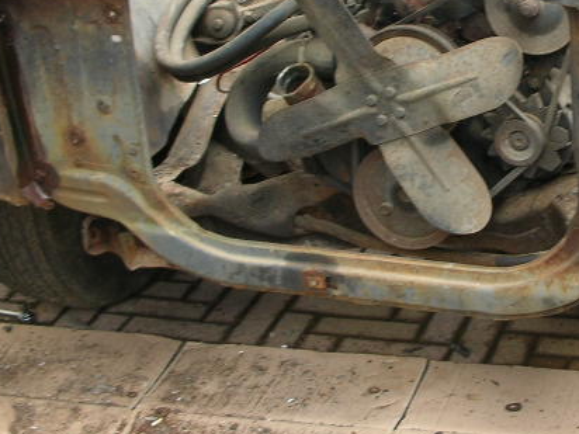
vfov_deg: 16.9
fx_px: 1455
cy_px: 128
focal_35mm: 87
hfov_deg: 22.2
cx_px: 472
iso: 50
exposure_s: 1/43.4
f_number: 3
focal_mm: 5.8
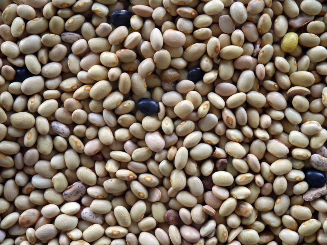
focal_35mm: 72
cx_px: 164
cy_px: 122
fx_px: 680
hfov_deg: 27.0
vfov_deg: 20.4
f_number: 5.3
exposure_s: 1/100
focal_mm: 36
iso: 400
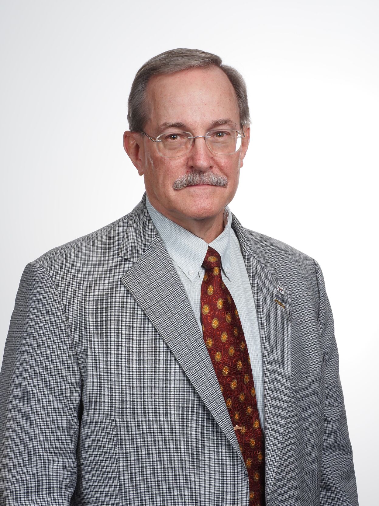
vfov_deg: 28.6
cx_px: 190
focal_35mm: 68
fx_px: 993
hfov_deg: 21.6
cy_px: 253
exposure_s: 1/250
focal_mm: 34
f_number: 13
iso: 200
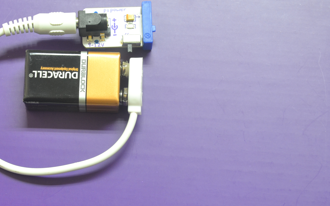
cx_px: 97
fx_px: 782
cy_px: 102
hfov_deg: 23.7
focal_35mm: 87
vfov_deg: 15.0
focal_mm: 40
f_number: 5.3
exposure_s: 1/15
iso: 800
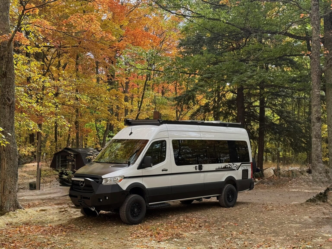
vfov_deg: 30.3
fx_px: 460
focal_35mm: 48
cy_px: 124
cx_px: 166
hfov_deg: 39.7
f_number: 1.78
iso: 80
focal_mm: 6.76
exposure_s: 1/1185
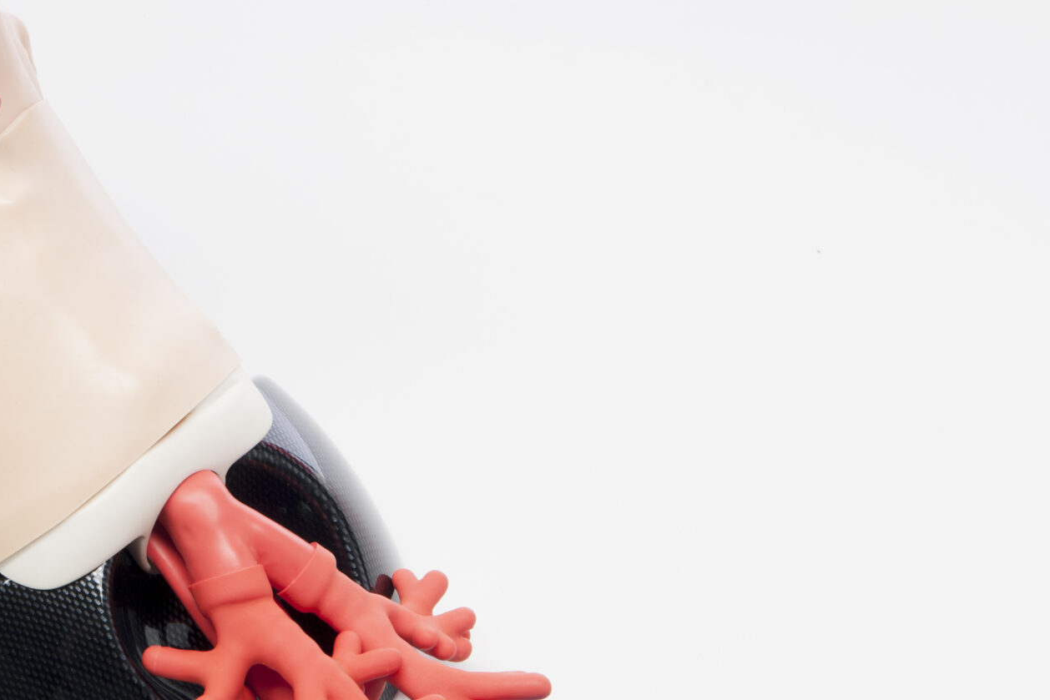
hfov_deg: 17.1
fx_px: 3442
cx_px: 76
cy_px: 217
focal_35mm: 118
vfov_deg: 11.6
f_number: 16
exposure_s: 1/250
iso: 100
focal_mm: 58
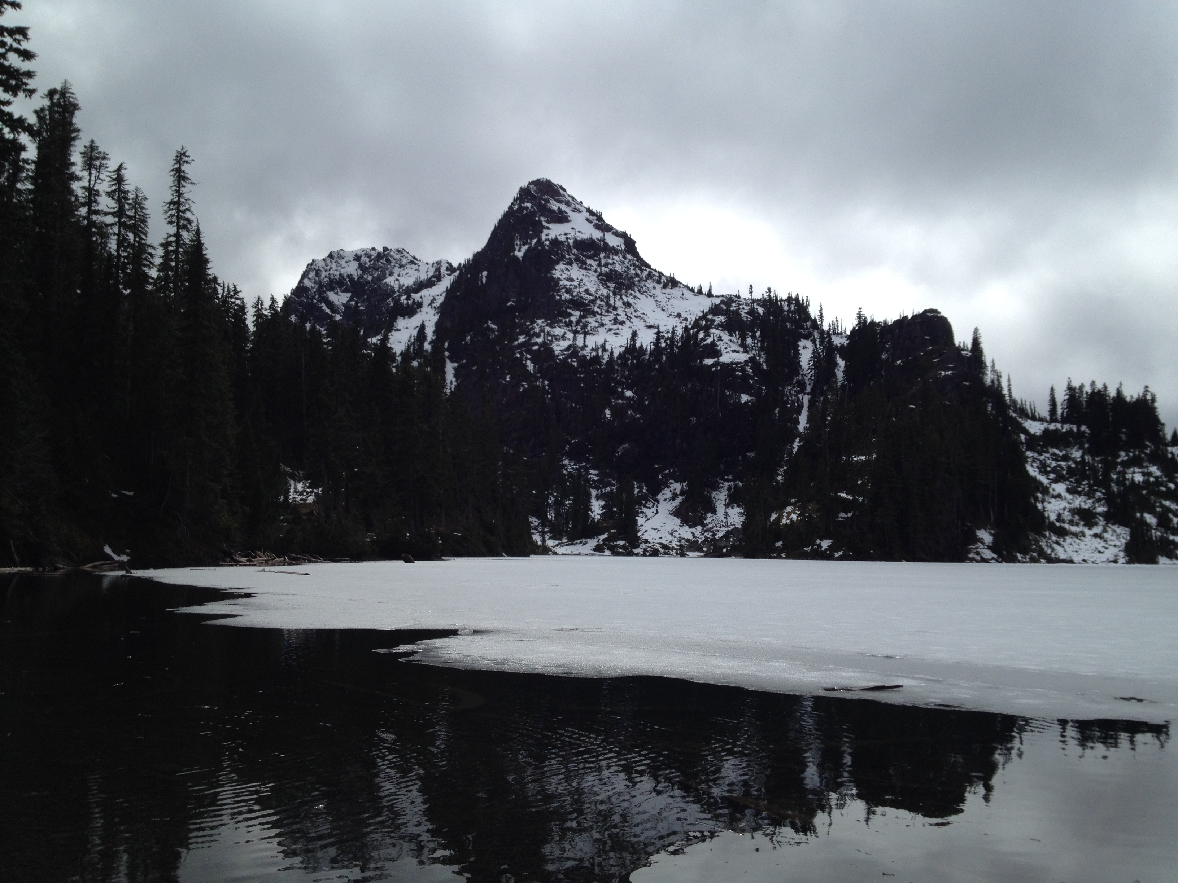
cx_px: 589
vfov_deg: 40.7
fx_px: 1191
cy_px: 442
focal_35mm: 35
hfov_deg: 52.6
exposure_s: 1/2907
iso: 50
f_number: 2.4
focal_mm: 4.28
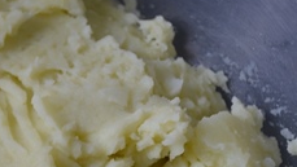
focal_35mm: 175
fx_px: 1379
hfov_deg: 12.2
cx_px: 12
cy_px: 151
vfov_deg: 6.9
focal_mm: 40
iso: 400
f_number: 5.3
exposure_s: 1/80
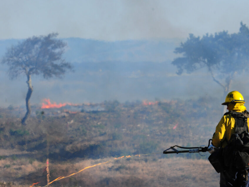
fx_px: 2396
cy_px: 129
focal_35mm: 333
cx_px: 145
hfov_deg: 5.9
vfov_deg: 4.5
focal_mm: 210
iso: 200
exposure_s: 1/320
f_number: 10
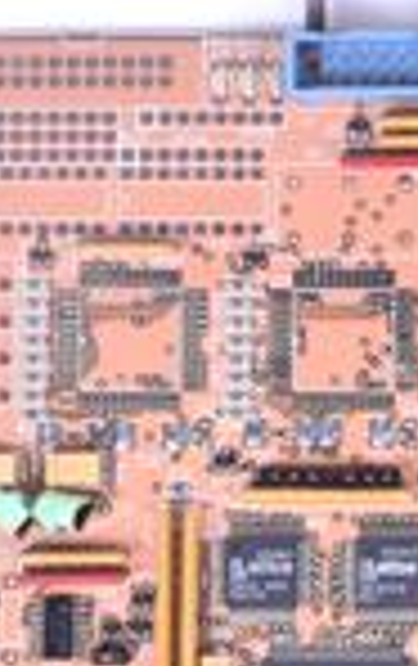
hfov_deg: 4.3
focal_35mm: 297
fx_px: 5392
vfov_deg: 7.1
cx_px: 1178
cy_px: 374
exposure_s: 1/200
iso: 200
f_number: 11
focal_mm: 48
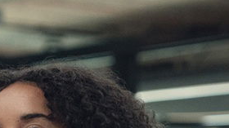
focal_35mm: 256
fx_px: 1553
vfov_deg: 4.7
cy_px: 246
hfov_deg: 8.4
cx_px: 21
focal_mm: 57
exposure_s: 1/320
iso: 3200
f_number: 2.8
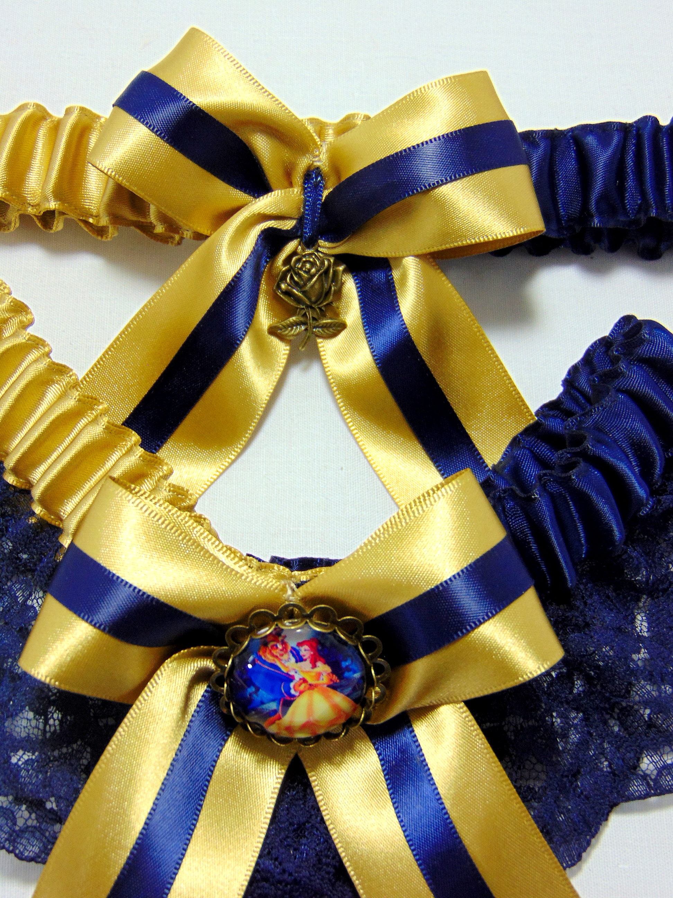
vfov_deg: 32.2
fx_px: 1555
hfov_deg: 24.4
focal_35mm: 60
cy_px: 449
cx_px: 336
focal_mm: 10.8
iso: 80
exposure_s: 1/30
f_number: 3.6
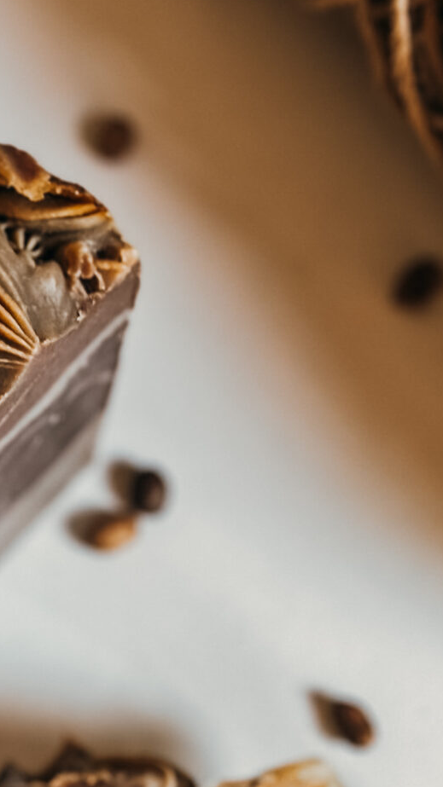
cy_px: 594
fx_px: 3029
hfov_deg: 8.2
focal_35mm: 145
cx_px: -193
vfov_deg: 14.8
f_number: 1.8
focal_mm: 6.86
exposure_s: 1/60
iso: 125
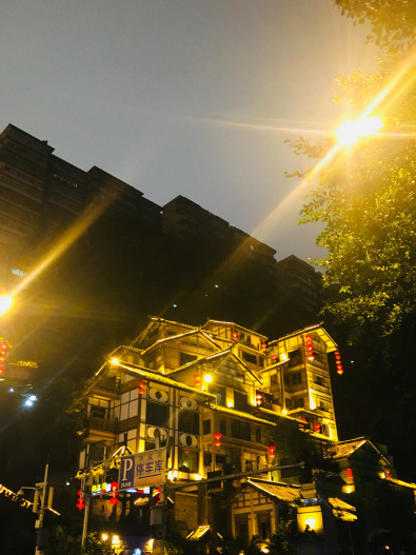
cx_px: 222
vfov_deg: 55.3
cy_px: 303
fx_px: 529
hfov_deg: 42.9
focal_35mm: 33
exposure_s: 1/20
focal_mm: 4.15
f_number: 2.2
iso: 200
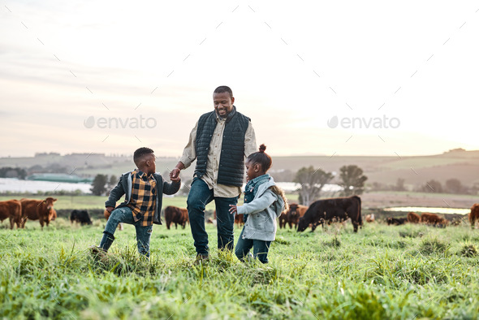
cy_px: 160
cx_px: 240
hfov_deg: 39.6
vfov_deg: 27.0
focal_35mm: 50
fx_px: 666
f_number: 2
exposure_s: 1/400
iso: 200
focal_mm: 50
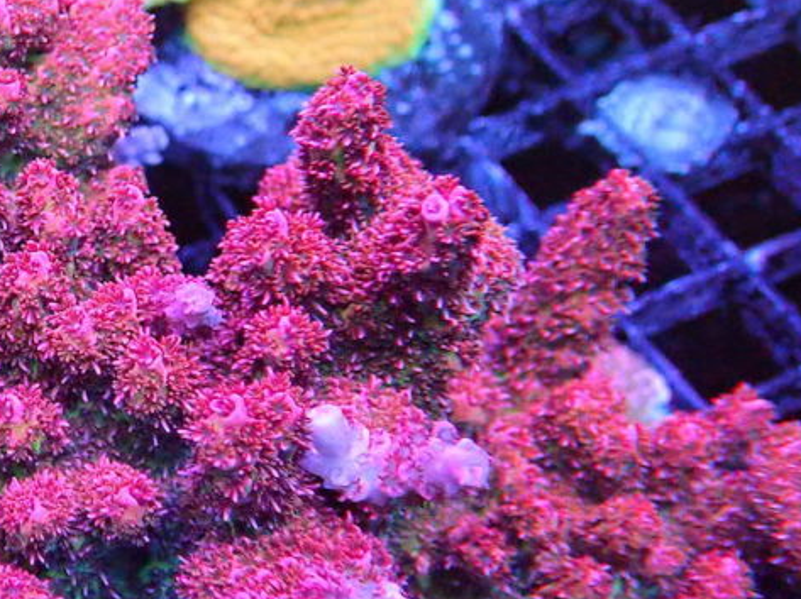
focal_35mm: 65
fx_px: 1503
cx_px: -52
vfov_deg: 22.6
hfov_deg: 27.6
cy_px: 291
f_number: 2.3
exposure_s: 1/100
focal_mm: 5.5
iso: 500
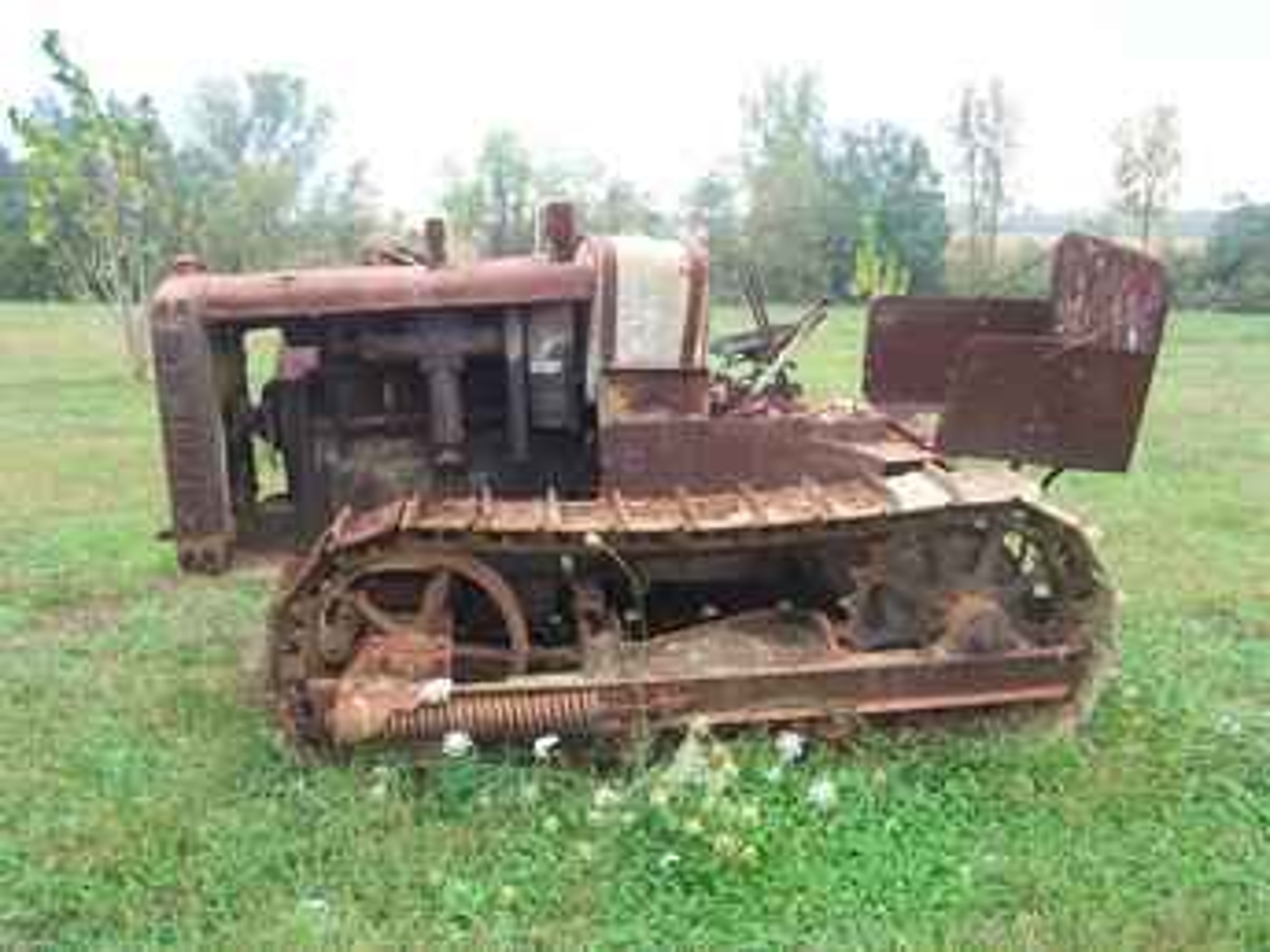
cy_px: 476
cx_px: 635
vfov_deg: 38.7
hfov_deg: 50.1
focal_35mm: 37
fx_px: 1357
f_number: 2.8
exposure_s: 1/180
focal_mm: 5.6
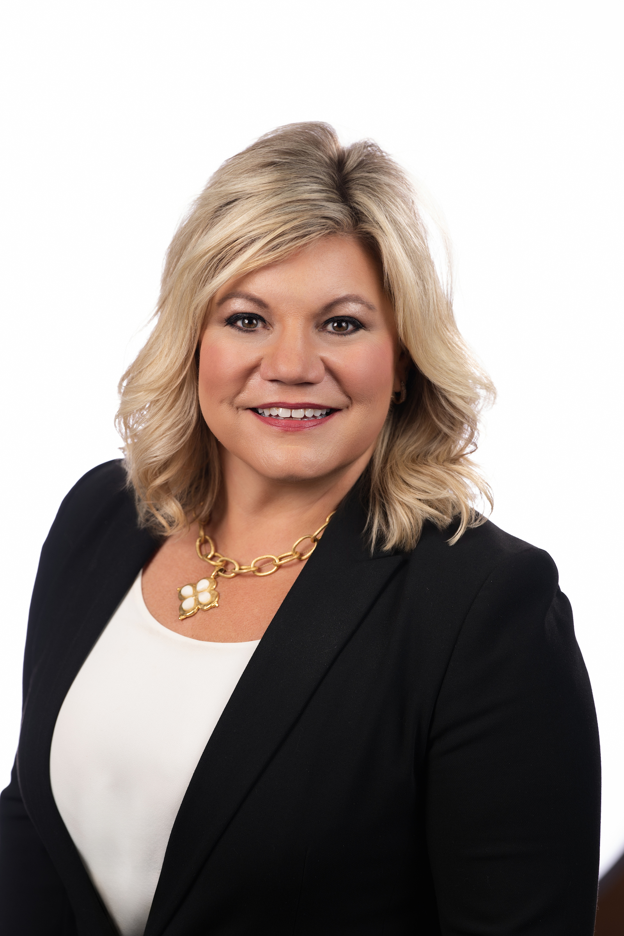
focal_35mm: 175
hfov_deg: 7.8
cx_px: 312
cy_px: 468
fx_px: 4550
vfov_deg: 11.7
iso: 125
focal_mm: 175
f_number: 4
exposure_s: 1/250
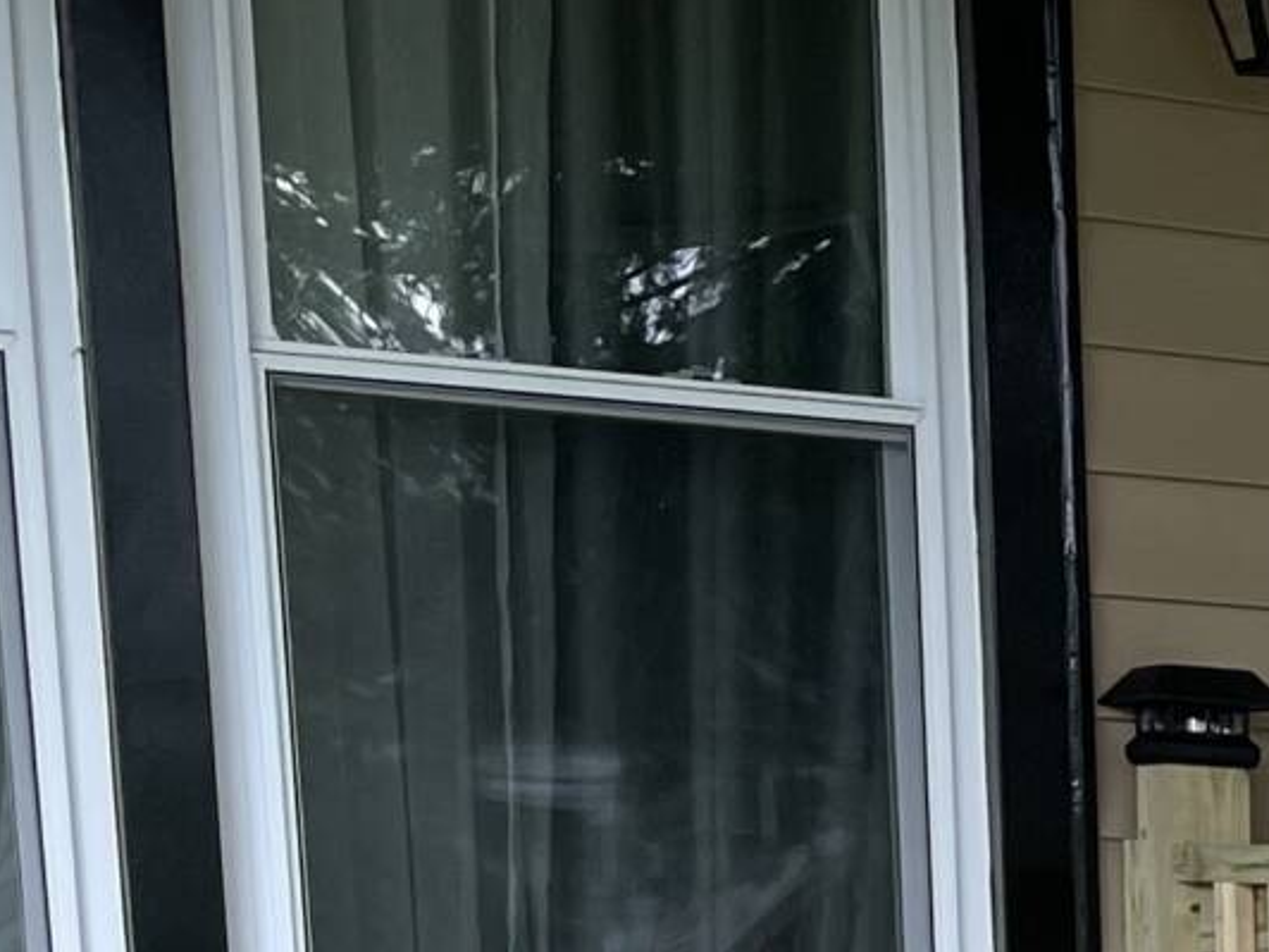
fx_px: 4582
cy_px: 1966
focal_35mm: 125
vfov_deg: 10.7
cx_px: 2452
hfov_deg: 13.7
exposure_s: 1/511
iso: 32
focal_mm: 4.2
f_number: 1.6
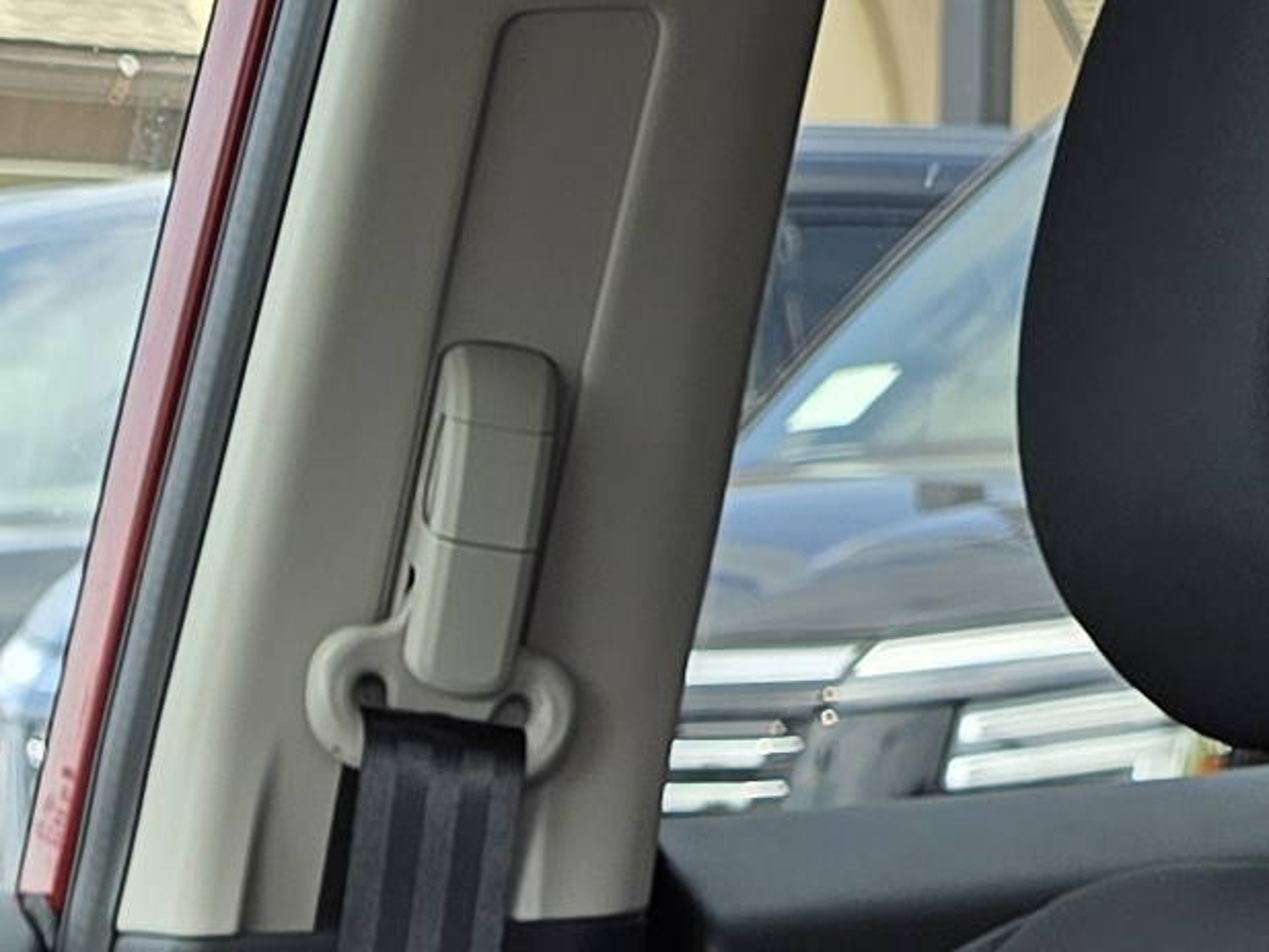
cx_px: 132
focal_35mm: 149
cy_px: 2720
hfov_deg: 13.1
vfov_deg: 8.5
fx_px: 5463
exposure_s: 1/180
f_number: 1.7
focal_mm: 6.3
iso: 12
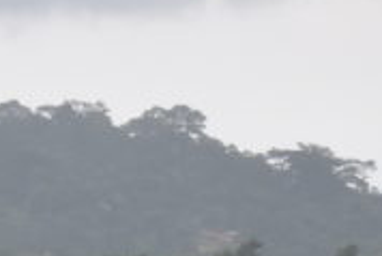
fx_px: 5043
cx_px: 17
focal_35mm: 475
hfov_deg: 4.3
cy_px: 532
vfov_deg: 2.9
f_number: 5.6
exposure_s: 1/250
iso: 220
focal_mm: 55
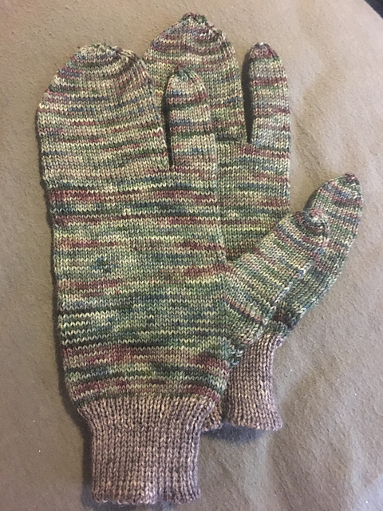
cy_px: 256
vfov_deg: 61.7
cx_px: 192
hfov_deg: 48.2
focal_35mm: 29
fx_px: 428
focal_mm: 4.15
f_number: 2.2
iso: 400
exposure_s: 1/15
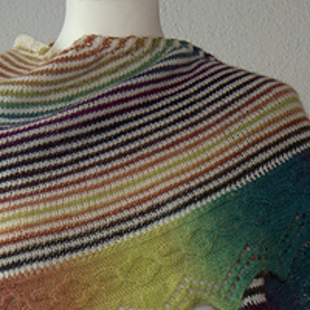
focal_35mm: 108
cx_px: 169
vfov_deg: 16.0
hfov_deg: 16.1
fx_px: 1094
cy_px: 240
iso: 200
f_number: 5.6
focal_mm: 34
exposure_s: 1/30
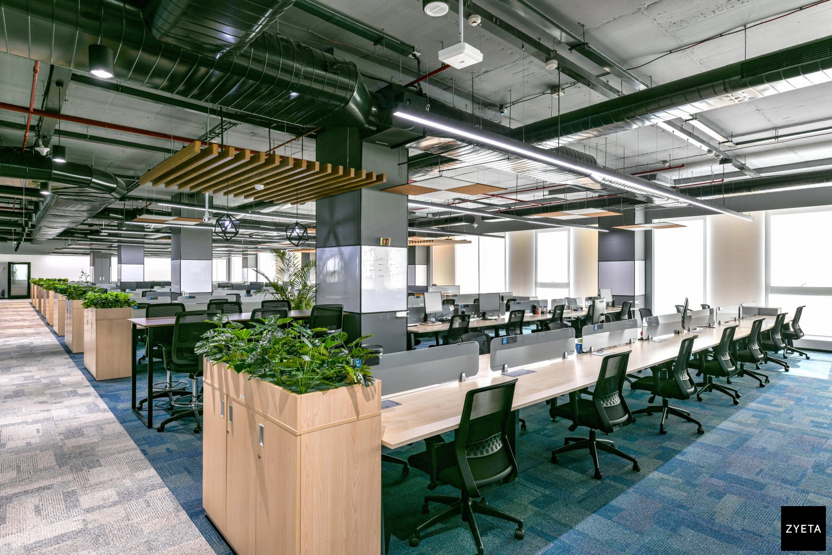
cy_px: 278
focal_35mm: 20
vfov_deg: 61.9
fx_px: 462
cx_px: 416
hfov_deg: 84.0
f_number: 9
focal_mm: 20
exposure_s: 1/2.5
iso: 31
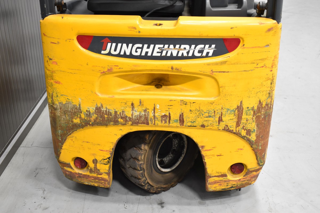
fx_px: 427
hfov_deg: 41.1
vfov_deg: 28.1
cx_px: 160
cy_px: 106
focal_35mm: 48
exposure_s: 1/40
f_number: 5
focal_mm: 32
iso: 1600
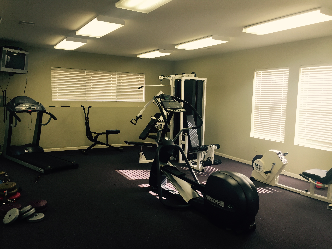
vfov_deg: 48.2
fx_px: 278
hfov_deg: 61.7
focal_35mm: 29
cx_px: 166
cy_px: 124
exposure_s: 1/40
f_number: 2.2
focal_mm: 4.15
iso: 32
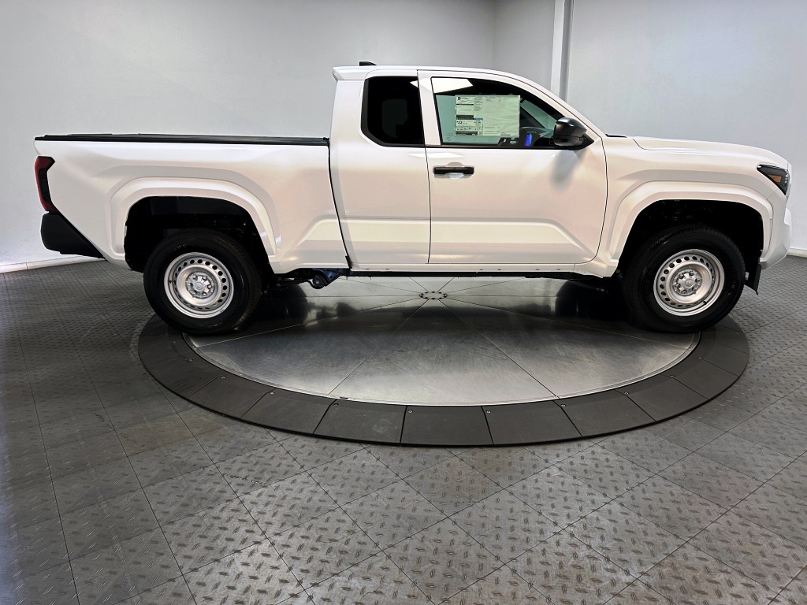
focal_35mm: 24
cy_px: 302
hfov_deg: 71.6
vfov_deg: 56.8
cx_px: 404
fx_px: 560
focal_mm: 6.86
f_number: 1.78
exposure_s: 1/60
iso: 200
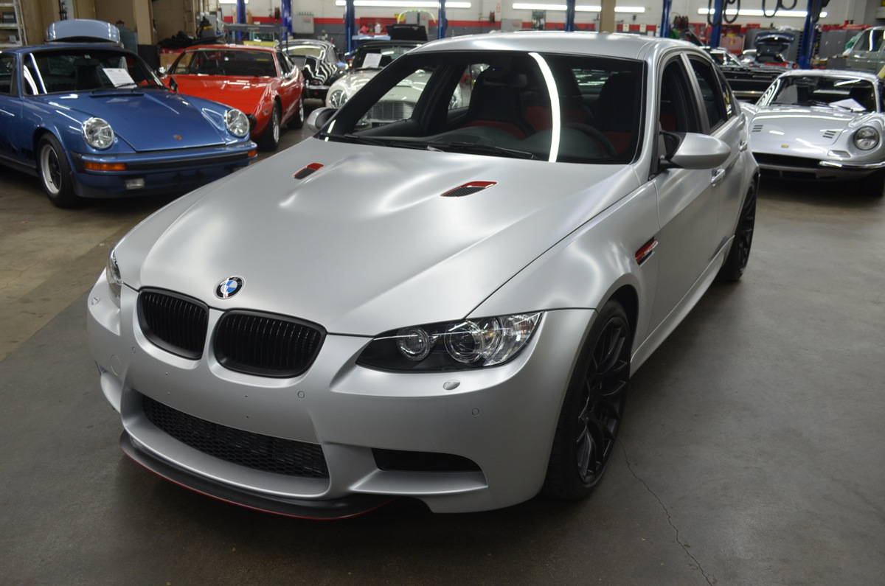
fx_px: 810
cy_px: 293
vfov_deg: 39.8
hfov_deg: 57.3
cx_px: 442
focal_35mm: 33
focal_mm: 22
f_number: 4
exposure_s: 1/60
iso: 400
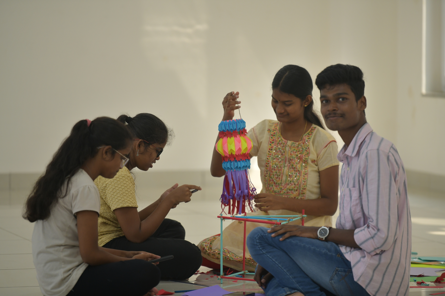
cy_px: 148
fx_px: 2472
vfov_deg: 6.9
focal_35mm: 200
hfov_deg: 10.3
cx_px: 222
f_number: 2.8
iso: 640
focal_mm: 200
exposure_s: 1/400
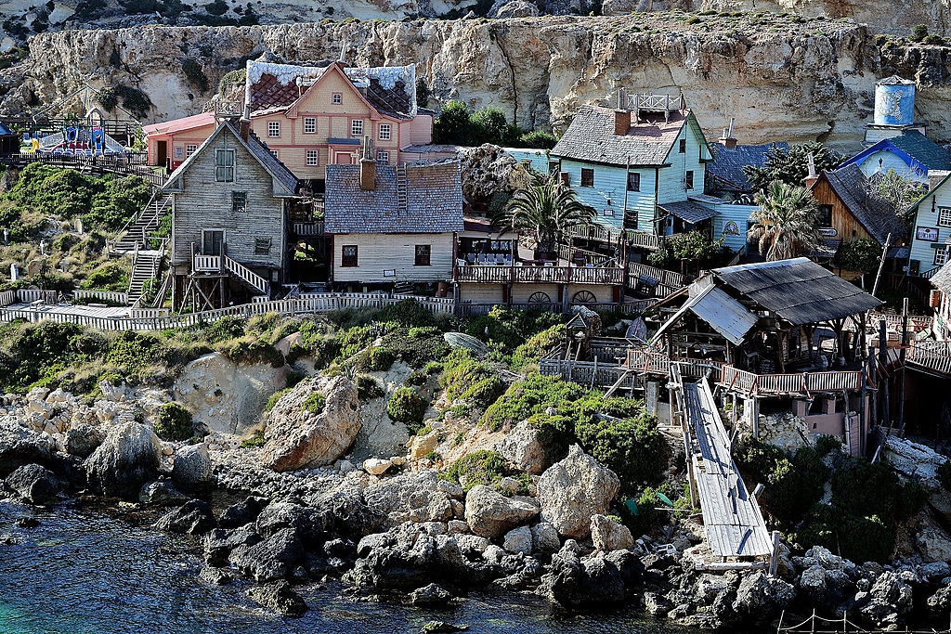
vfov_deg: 17.5
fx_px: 2061
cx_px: 476
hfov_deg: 26.0
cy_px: 317
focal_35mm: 78
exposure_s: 1/640
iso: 100
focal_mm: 78
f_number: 4
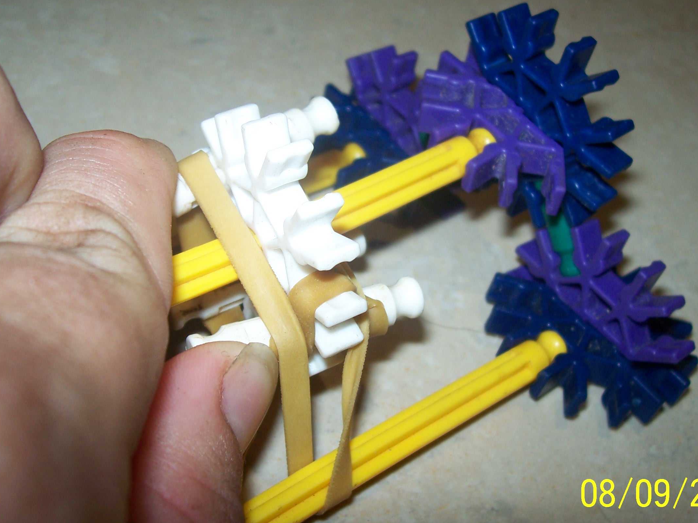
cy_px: 235
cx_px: 348
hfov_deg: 42.1
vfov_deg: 32.2
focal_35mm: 45
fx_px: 907
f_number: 2.7
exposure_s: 1/60
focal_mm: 5.6
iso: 80
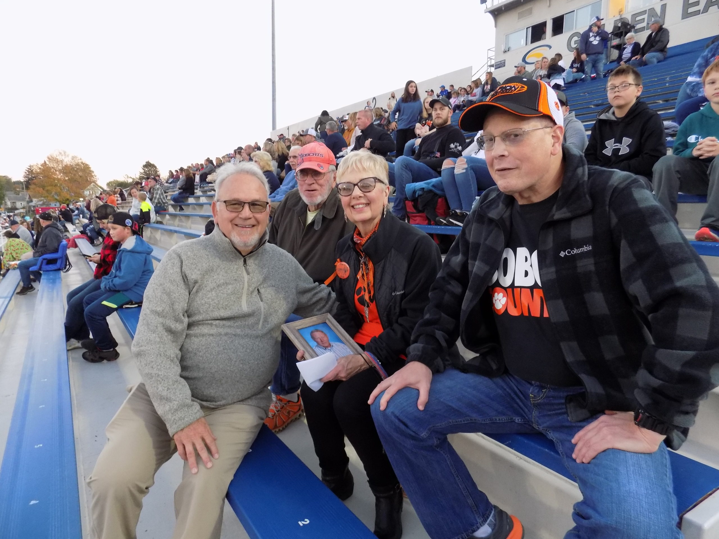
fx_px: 478
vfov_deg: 58.9
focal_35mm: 23
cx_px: 360
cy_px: 270
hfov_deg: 73.9
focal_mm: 4
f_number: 3.1
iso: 180
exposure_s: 1/30
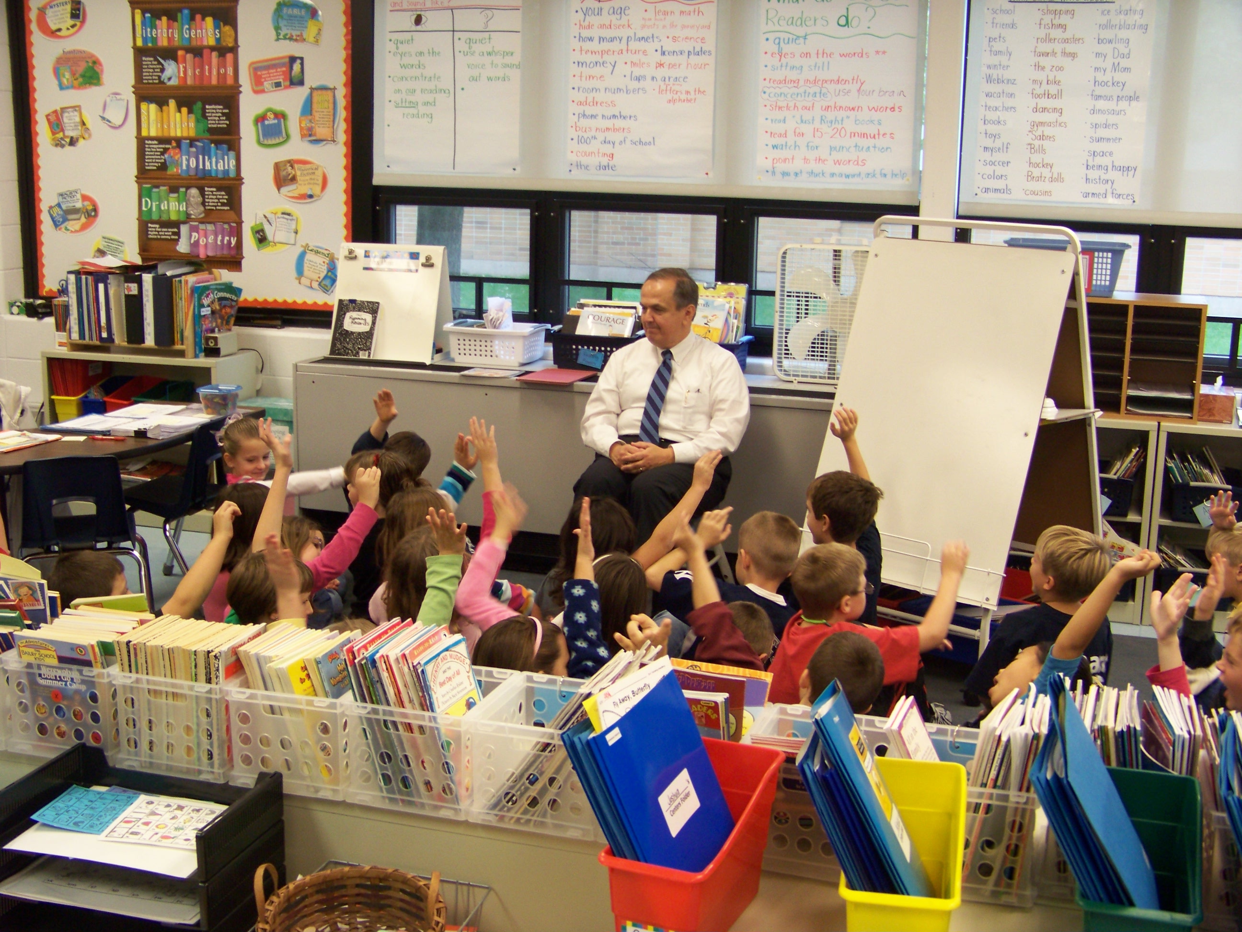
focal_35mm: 43
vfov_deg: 33.6
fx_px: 1543
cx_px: 621
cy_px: 466
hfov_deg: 43.9
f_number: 2.8
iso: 143
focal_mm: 6.75
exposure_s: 1/30
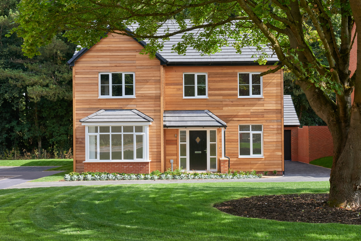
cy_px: 120
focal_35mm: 50
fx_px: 501
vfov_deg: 27.0
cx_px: 180
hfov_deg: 39.6
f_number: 16
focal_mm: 50
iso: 640
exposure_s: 1/125
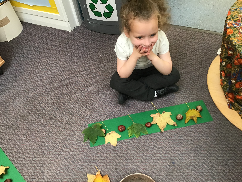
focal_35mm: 31
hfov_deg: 58.4
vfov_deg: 45.4
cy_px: 91
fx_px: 217
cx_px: 121
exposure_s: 1/33
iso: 50
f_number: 2.4
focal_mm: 3.3
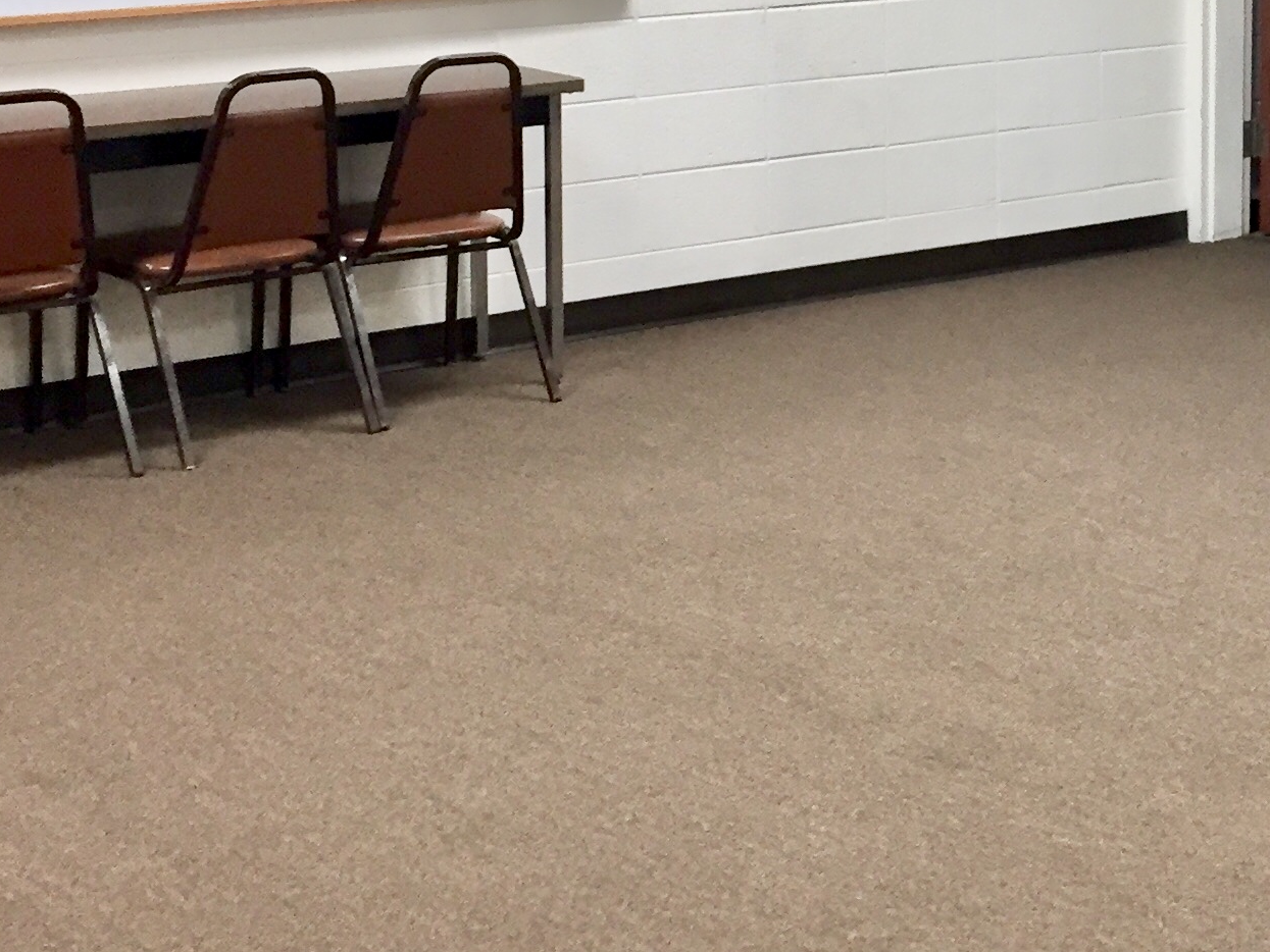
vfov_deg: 19.1
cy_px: 137
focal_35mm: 76
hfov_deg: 24.8
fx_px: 2789
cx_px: 1188
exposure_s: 1/30
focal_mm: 4.15
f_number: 2.2
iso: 50
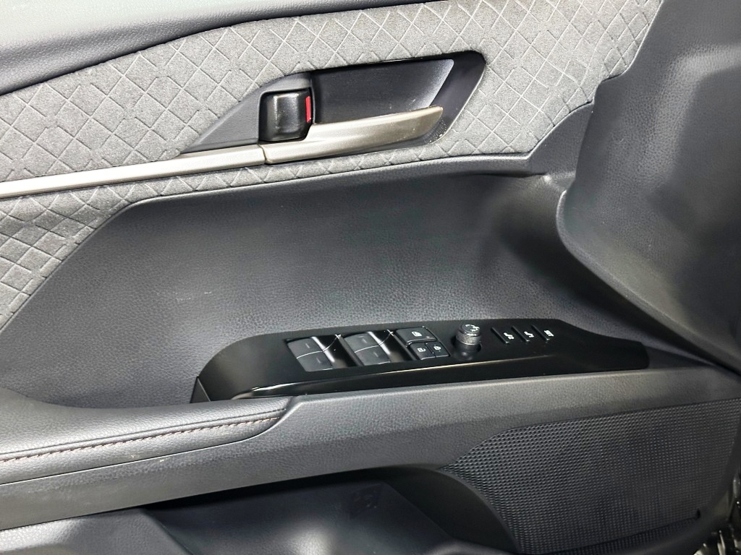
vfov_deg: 30.3
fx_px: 1028
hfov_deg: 39.7
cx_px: 370
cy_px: 278
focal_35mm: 48
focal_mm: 6.86
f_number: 1.78
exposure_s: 1/30
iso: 640
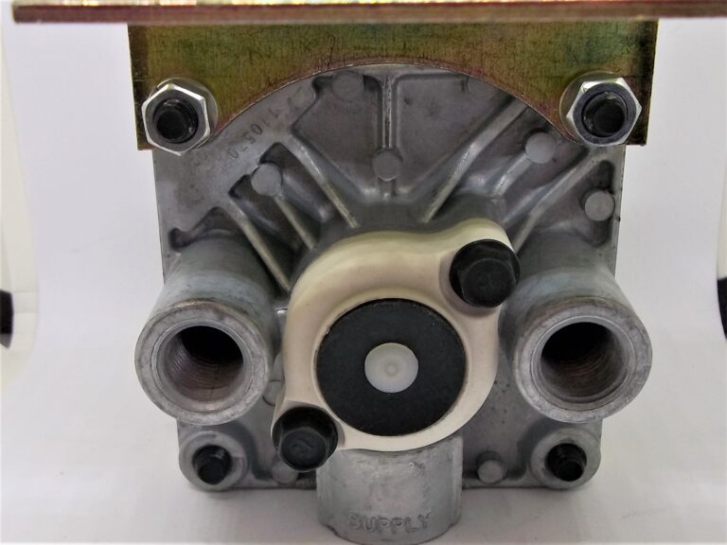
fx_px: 672
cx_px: 364
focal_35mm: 32
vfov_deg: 44.2
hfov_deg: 56.8
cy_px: 272
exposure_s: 1/60
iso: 80
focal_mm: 5.7
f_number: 2.9
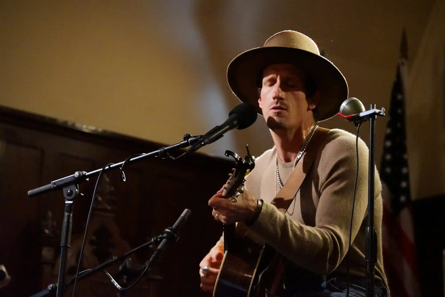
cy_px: 148
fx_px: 1545
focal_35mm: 125
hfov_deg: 16.4
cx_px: 222
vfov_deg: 11.0
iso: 16000
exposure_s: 1/400
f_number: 5.6
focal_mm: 125
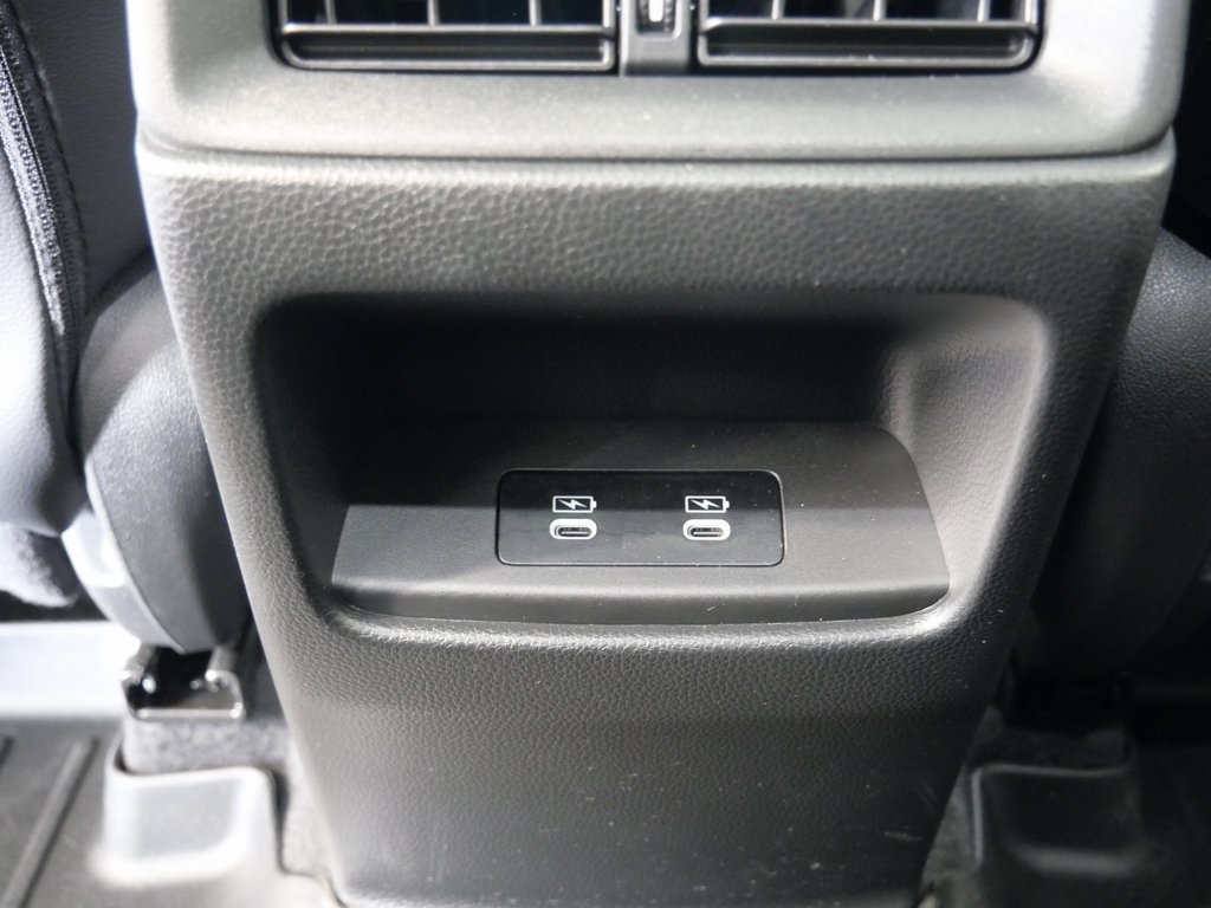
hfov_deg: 46.8
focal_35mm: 40
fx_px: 1399
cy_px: 454
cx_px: 606
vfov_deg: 36.0
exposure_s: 1.6
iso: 3200
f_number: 4.1
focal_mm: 20
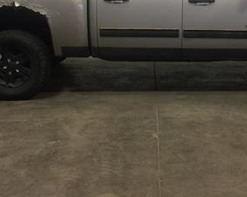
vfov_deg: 23.5
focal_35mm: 63
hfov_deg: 29.9
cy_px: 18
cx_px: 160
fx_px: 460
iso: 64
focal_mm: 4.15
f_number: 2.2
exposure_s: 1/30
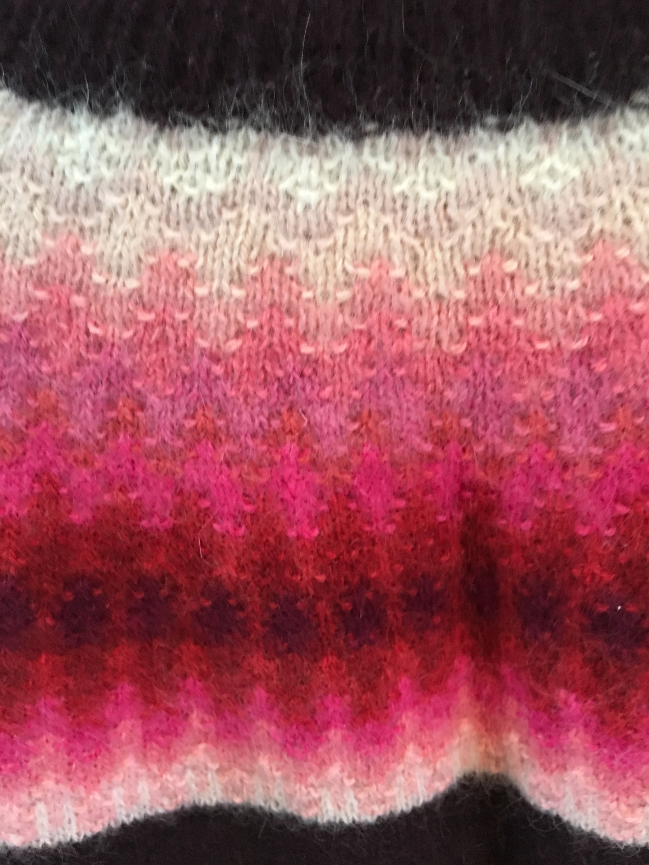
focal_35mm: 29
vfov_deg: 61.7
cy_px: 432
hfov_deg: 48.2
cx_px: 324
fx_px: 725
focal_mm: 4.15
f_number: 2.2
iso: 80
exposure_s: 1/10
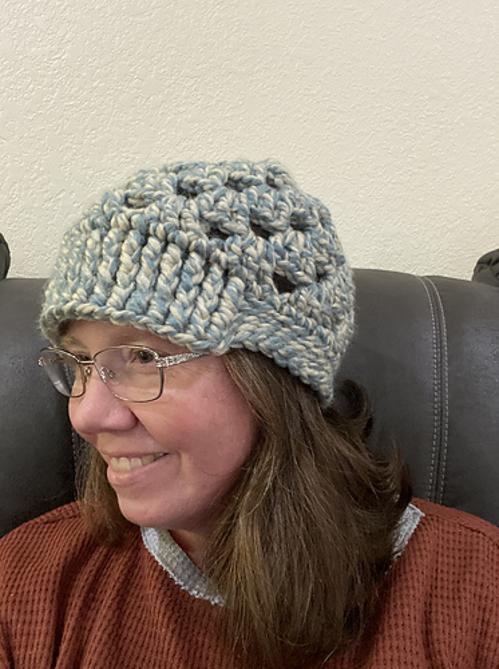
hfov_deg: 46.7
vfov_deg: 60.1
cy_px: 334
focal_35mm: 30
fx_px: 579
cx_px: 250
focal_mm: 2.71
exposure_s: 1/30
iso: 400
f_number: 2.2
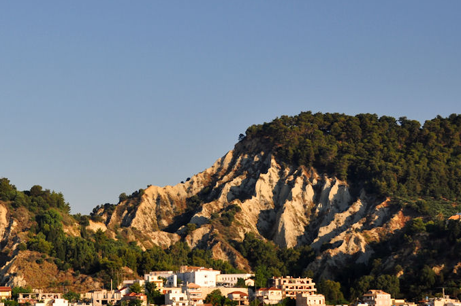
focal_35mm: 101
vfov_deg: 13.5
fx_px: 1292
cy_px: 220
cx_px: 59
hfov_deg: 19.9
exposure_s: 1/250
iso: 200
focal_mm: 38
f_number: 11
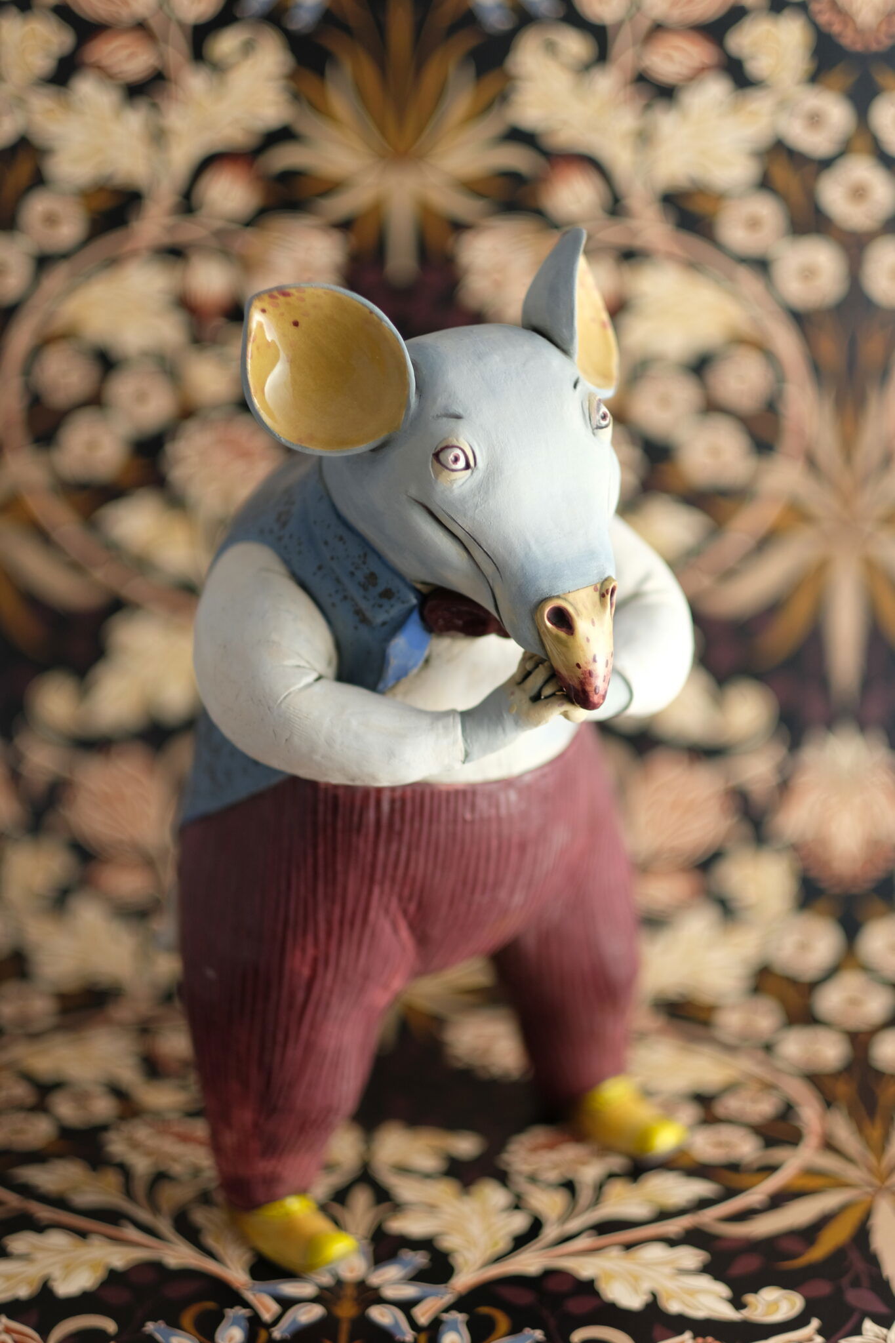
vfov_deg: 24.2
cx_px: 448
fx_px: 3133
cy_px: 672
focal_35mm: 84
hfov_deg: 16.3
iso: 200
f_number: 1.2
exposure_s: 1/125
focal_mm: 56
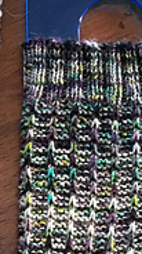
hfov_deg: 10.5
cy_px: 265
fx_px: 739
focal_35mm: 110
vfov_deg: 18.9
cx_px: -79
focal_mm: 4.15
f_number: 2.2
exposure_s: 1/20
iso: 200
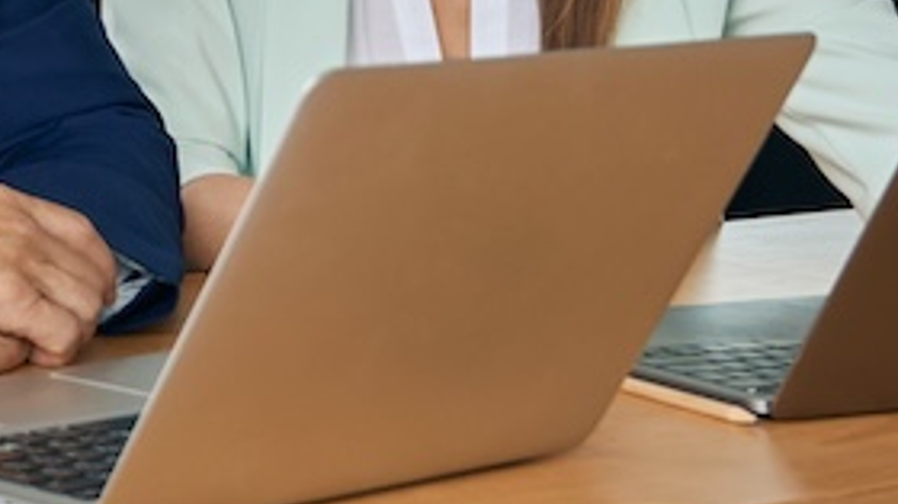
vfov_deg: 8.8
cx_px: -677
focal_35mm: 132
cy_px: -419
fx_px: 3129
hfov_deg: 14.5
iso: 400
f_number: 3.2
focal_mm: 25.1
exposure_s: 1/320
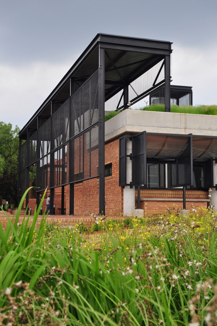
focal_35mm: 52
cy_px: 163
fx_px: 476
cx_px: 108
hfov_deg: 25.7
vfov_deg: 37.9
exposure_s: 1/200
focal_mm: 35
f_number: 7.1
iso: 200
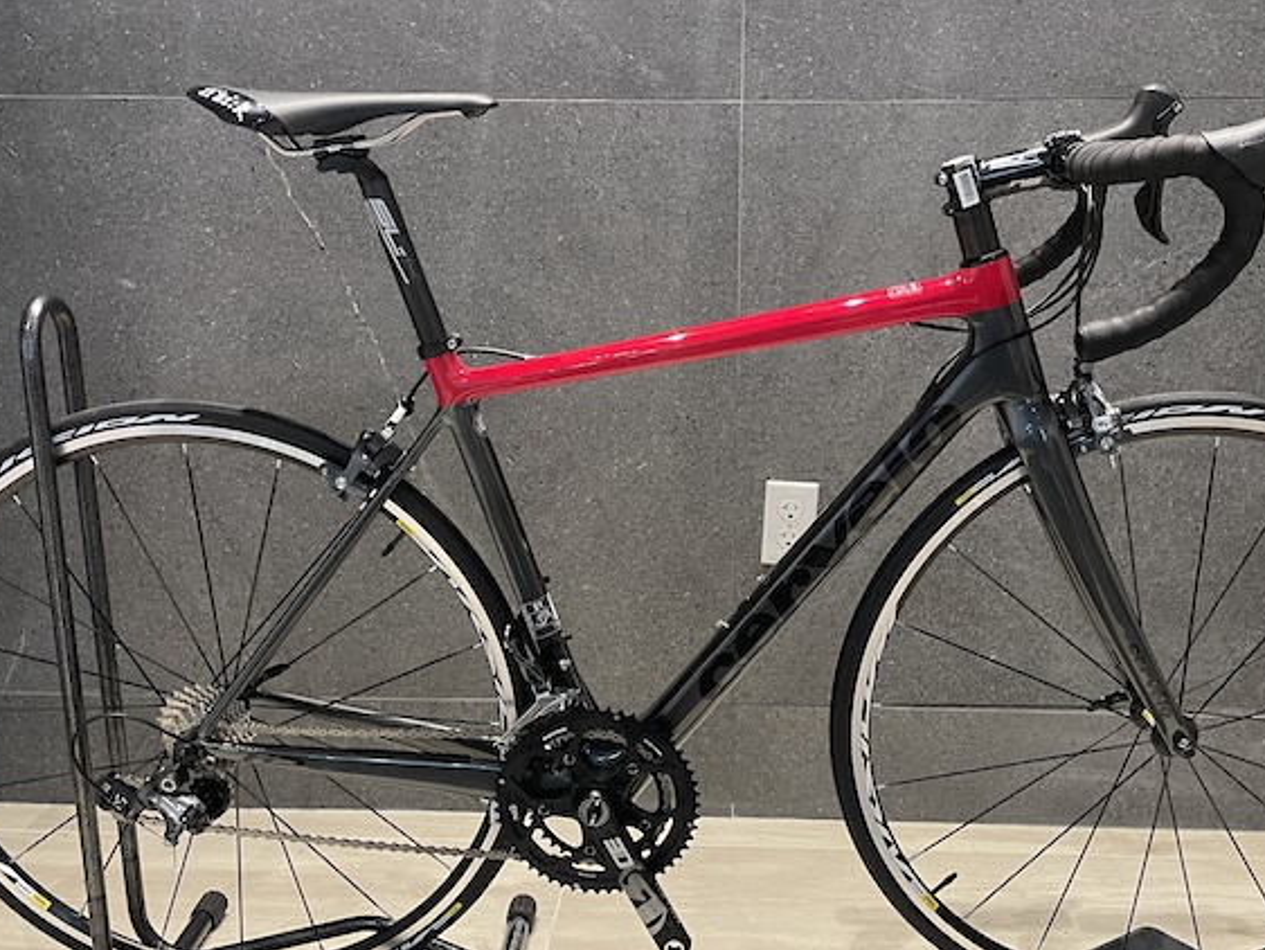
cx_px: 687
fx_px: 1353
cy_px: 583
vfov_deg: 38.5
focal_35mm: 37
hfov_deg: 50.1
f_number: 1.6
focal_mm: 4.2
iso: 200
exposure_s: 1/60
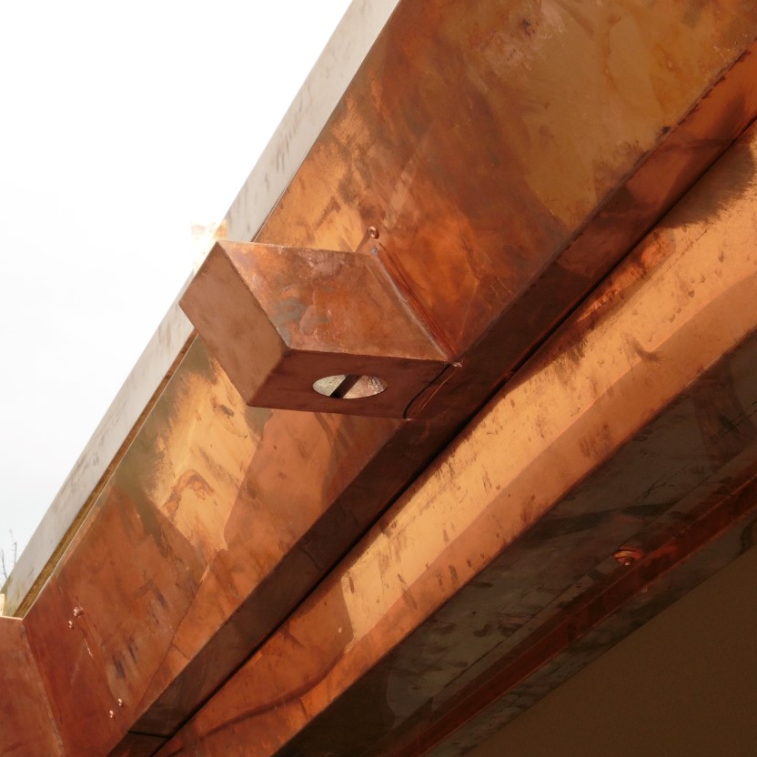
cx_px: 350
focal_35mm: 130
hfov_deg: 13.4
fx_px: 3216
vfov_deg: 13.4
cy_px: 291
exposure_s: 1/100
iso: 100
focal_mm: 15.1
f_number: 5.2
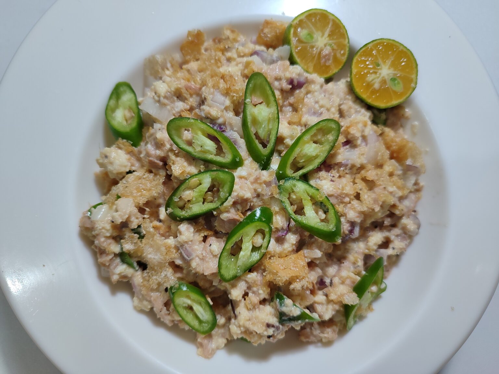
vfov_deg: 54.9
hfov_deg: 69.4
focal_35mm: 25
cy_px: 187
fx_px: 360
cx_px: 250
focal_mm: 5.95
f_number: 1.89
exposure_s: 1/40
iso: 295
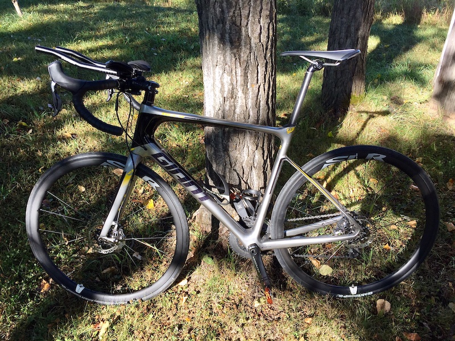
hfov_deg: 61.7
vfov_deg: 48.2
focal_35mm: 29
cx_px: 228
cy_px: 170
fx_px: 381
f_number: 2.2
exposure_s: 1/380
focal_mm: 4.15
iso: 32
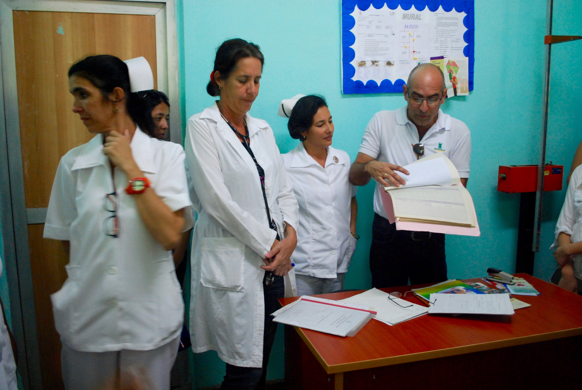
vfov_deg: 43.7
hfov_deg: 61.9
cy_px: 195
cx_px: 291
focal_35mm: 30
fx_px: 486
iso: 1000
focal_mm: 20
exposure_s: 1/30
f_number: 3.8
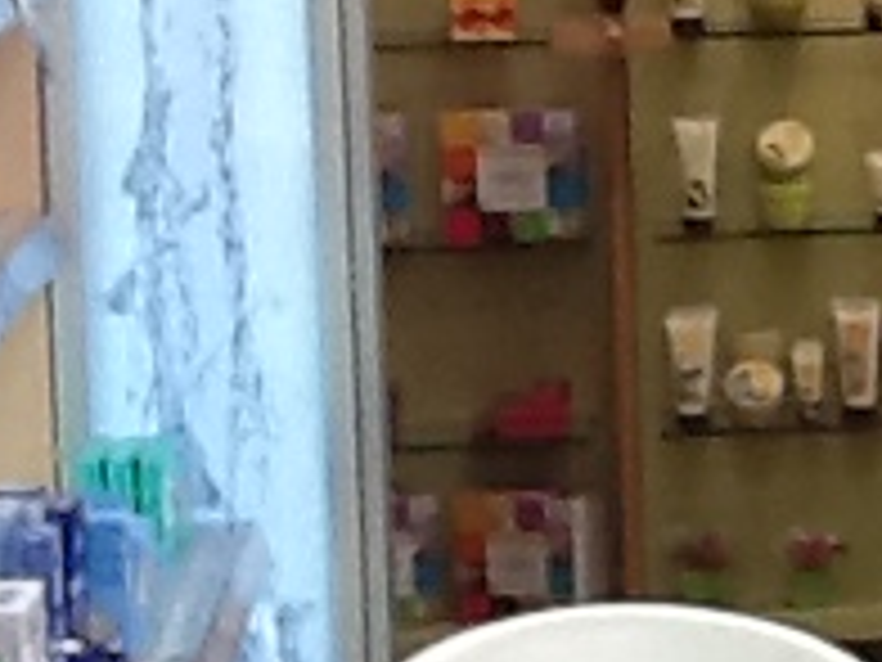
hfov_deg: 11.3
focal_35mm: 157
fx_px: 4000
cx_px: 1778
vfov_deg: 9.4
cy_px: 99
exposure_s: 1/40
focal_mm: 2.03
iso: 80
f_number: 2.4
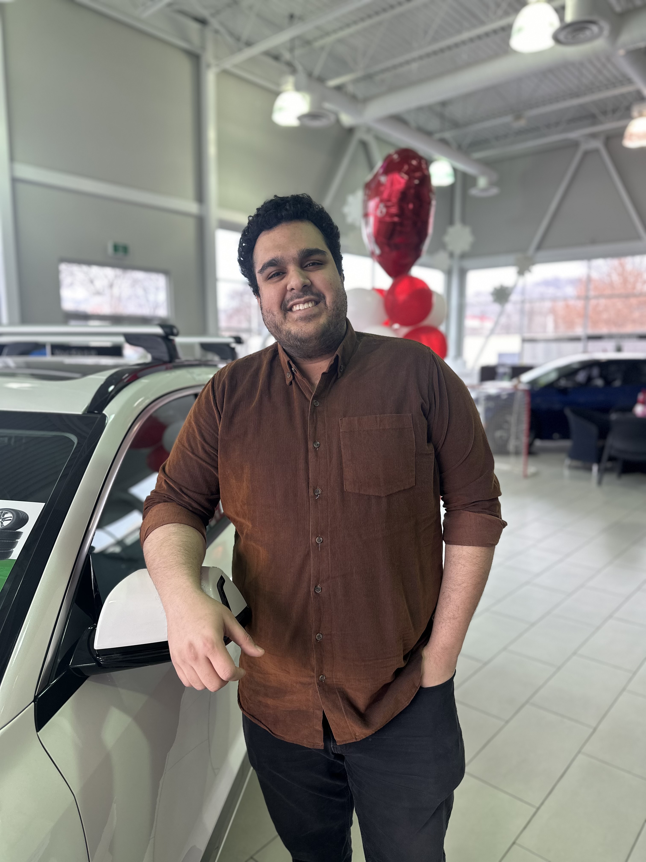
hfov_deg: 56.8
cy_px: 431
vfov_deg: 71.6
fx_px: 597
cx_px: 323
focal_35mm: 24
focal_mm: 6.86
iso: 80
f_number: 1.78
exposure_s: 1/120
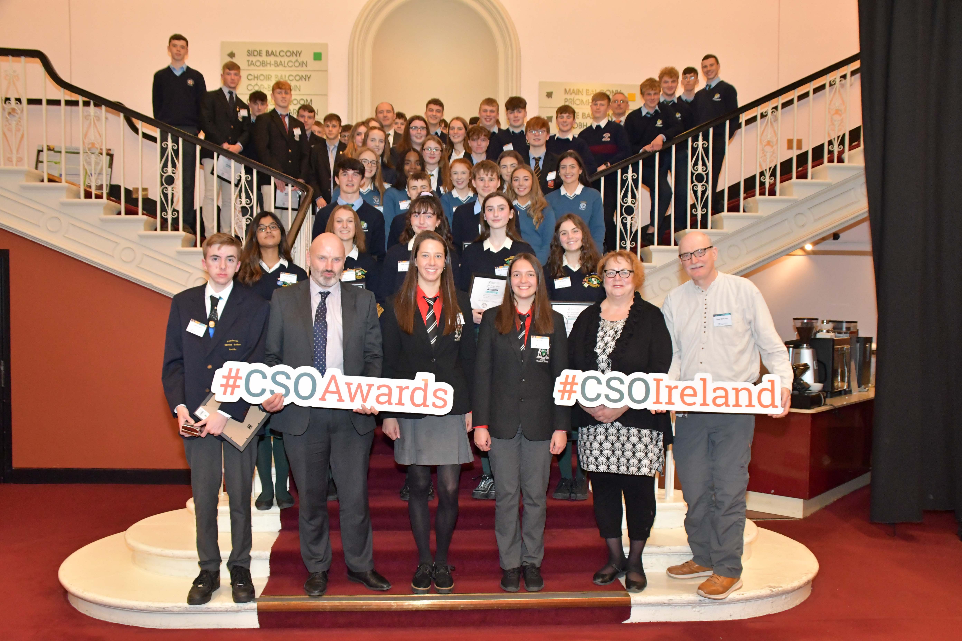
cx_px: 481
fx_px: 802
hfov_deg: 61.9
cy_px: 320
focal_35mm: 30
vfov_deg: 43.6
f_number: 7.1
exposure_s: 1/60
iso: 4500
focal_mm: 20
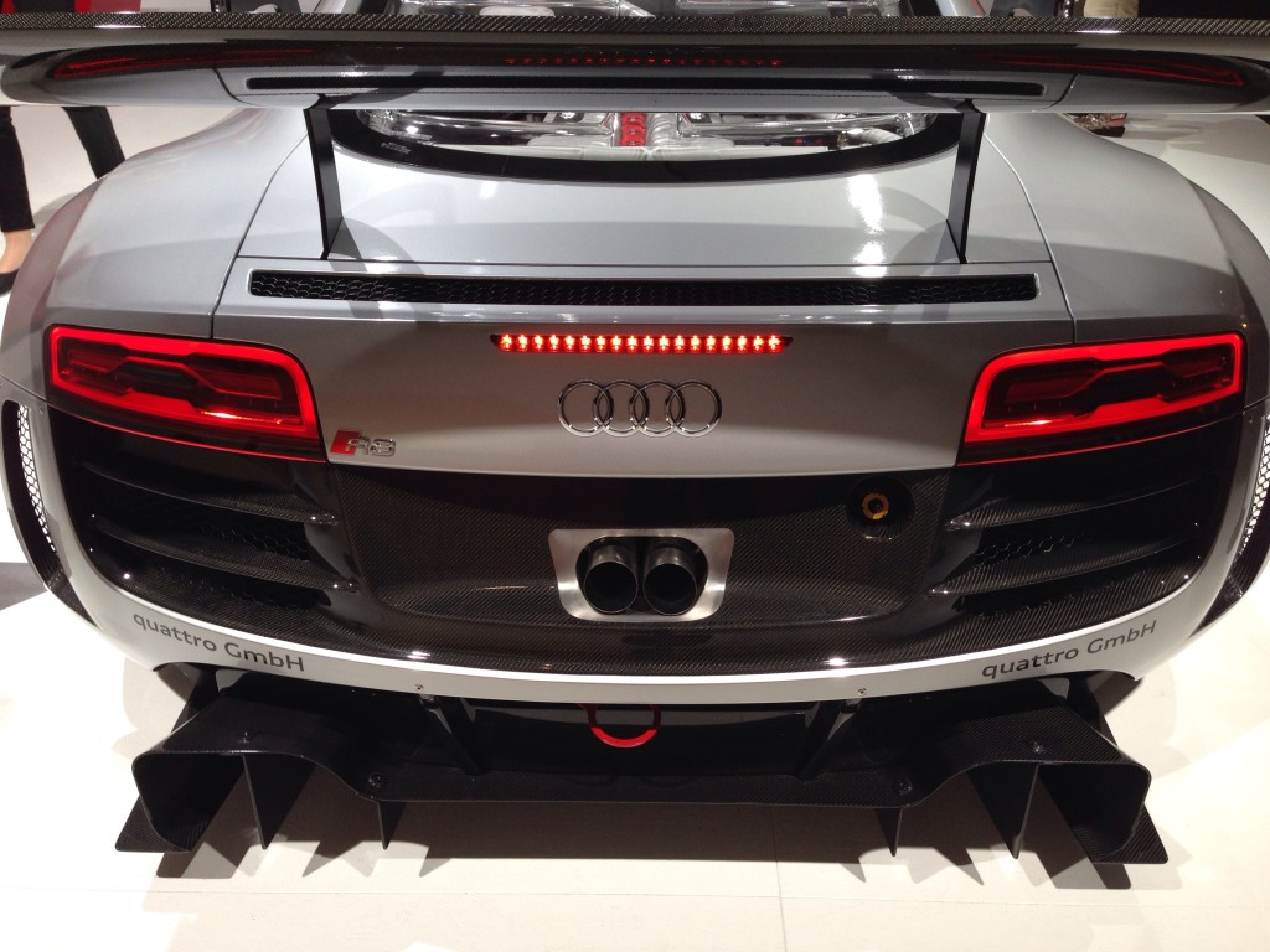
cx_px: 635
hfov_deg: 55.4
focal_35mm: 33
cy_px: 476
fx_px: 1211
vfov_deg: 42.9
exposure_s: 1/120
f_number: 2.4
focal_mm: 4.12
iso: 64
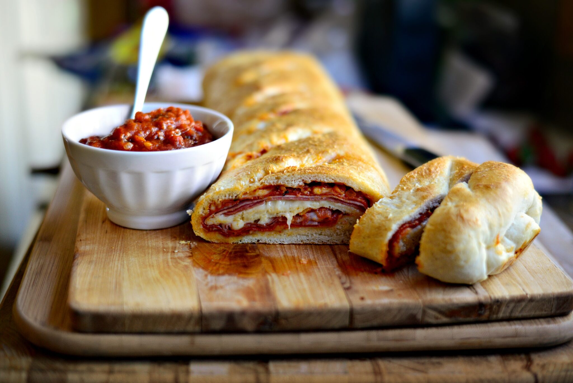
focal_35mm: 50
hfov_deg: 39.6
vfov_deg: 27.0
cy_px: 192
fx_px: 796
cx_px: 286
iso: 800
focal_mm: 50
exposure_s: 1/200
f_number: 2.2
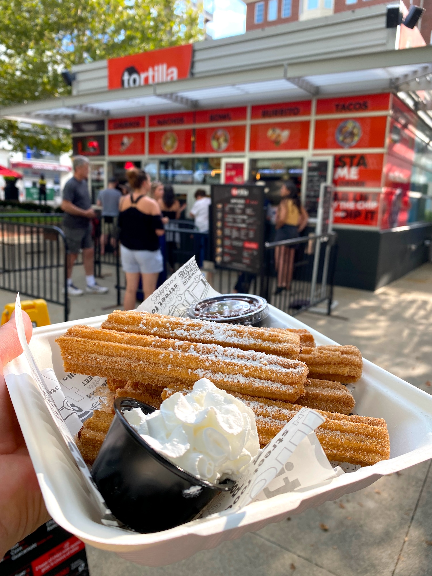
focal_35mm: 26
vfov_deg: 67.3
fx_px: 433
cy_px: 288
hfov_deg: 53.1
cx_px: 216
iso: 32
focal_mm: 4.25
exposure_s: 1/536
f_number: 1.8
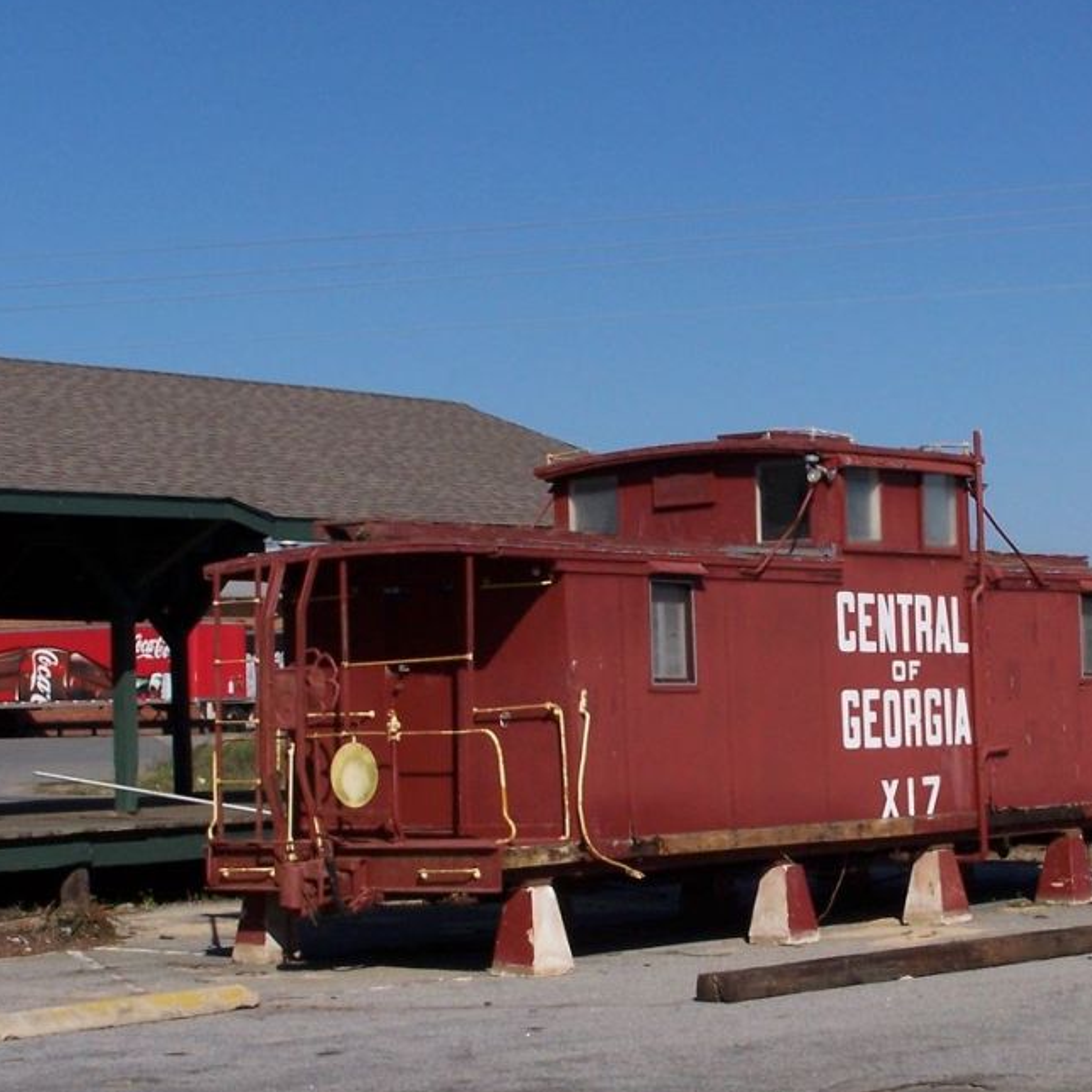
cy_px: 602
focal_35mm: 90
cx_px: 778
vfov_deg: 19.3
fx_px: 3212
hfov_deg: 19.2
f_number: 6.3
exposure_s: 1/750
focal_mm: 10.7
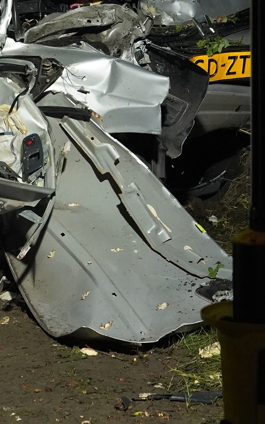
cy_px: 59
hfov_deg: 7.7
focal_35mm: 169
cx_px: 28
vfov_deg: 12.3
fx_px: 1954
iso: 8000
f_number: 6.3
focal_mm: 61
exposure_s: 1/80
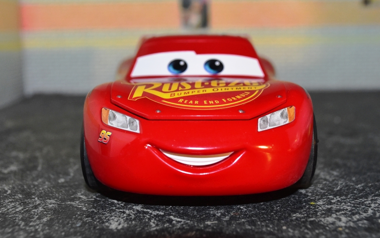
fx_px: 518
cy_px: 115
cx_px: 186
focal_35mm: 50
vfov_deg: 25.8
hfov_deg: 40.3
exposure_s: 1/40
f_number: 5.6
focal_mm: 32
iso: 2000
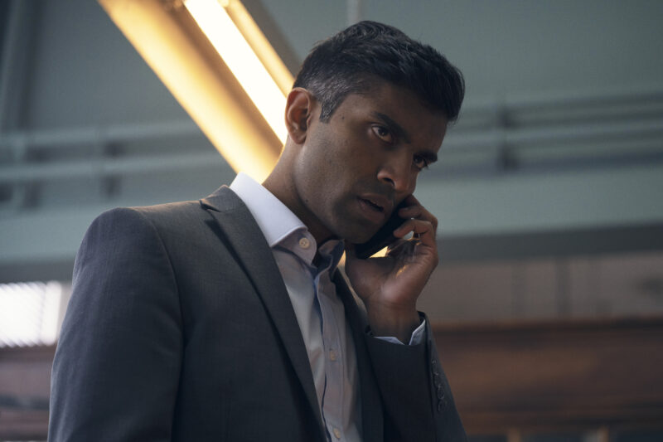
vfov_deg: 16.1
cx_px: 332
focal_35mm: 85
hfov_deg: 23.9
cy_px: 221
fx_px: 1565
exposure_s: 1/160
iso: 1600
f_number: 3.2
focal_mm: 85
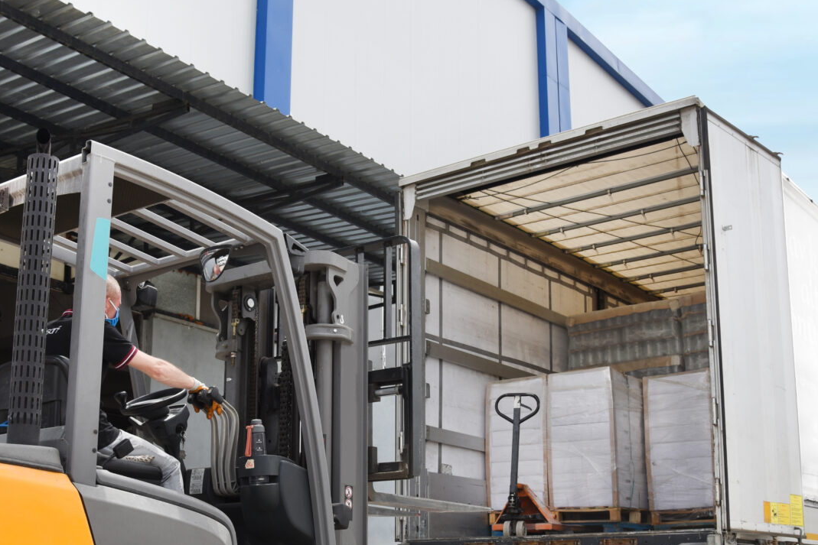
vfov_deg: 29.0
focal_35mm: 46
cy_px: 380
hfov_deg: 42.6
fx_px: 1045
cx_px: 341
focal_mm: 24
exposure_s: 1/160
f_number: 7.1
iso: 80
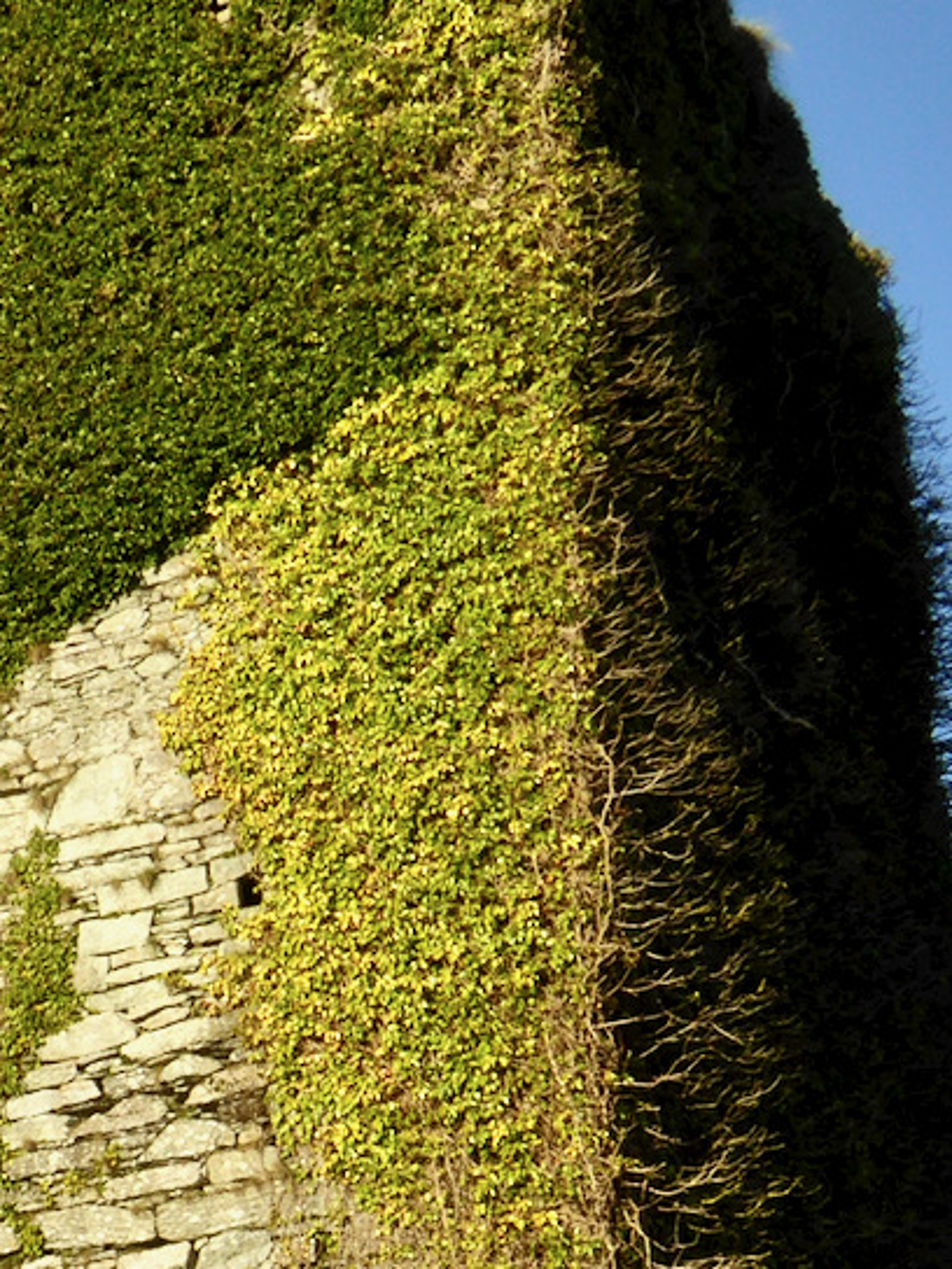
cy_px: 1253
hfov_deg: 16.6
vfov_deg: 21.7
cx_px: -33
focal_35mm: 87
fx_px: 3190
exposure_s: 1/125
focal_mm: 6.7
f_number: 8
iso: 100
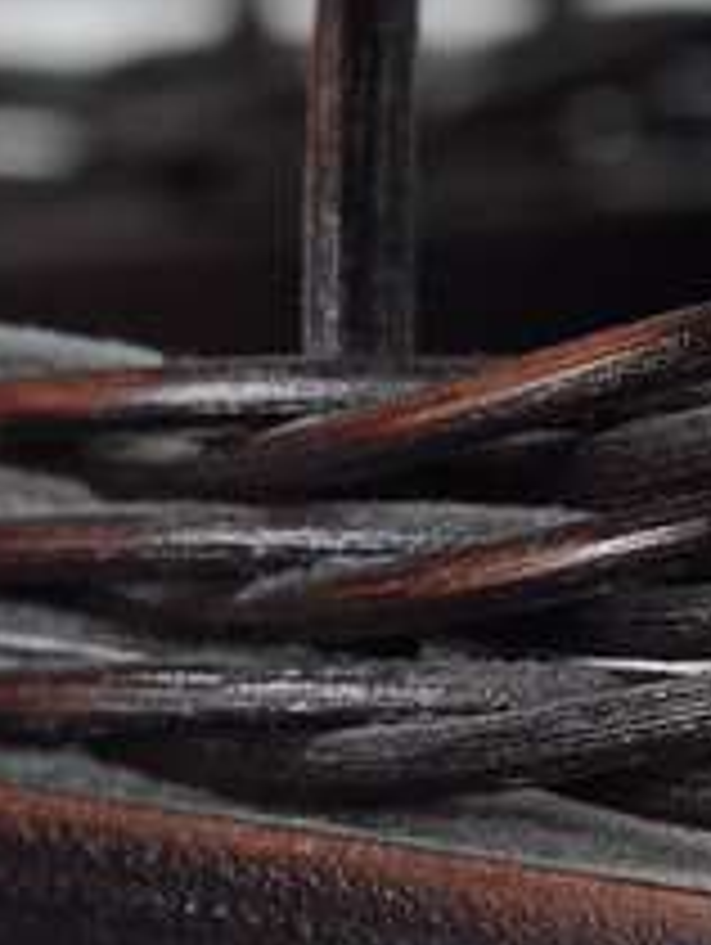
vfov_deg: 7.4
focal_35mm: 267
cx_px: 983
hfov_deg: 5.5
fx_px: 7297
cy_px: 538
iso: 100
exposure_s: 1/125
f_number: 5.6
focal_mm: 50
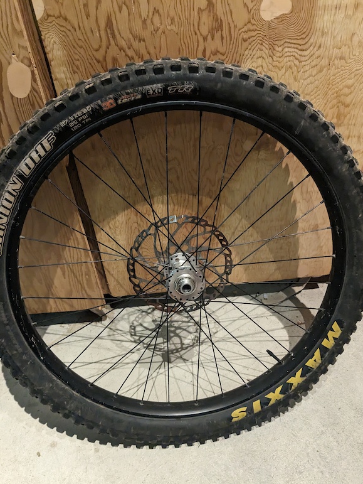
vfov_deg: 63.4
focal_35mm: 28
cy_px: 249
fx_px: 391
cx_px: 184
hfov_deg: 49.8
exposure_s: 1/120
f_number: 1.73
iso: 1824
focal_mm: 4.38
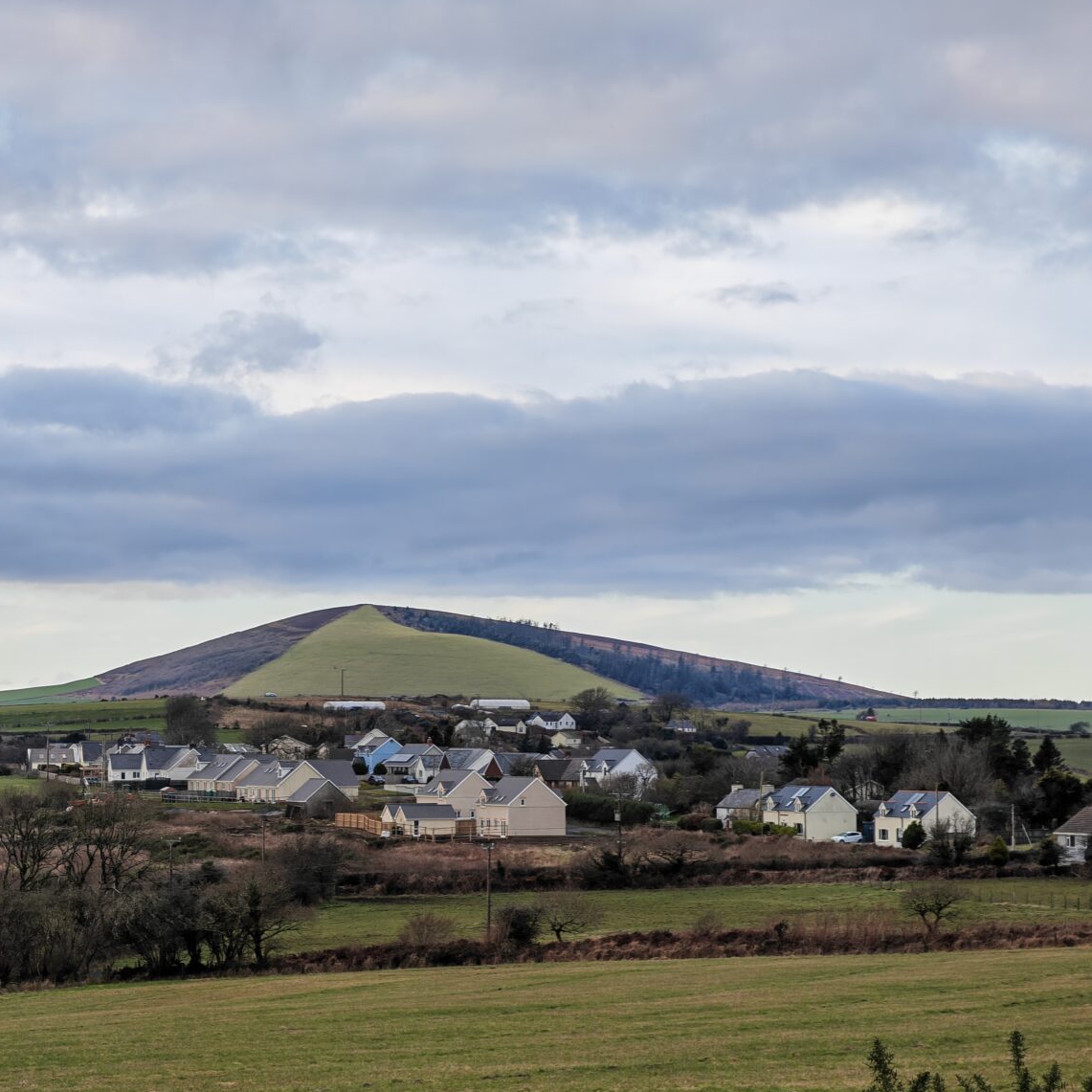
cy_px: 544
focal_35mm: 113
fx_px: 4033
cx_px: 389
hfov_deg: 15.4
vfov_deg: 15.4
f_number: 3.5
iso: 50
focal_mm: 16.85
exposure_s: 1/150
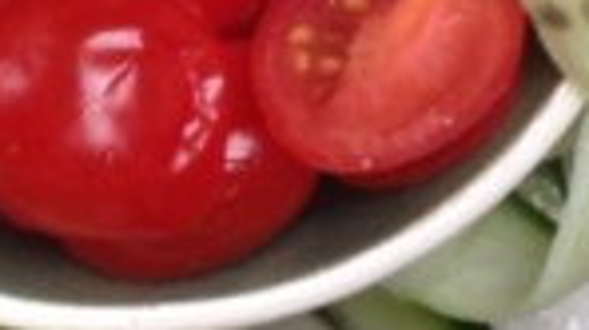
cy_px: -54
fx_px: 4183
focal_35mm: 268
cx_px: 199
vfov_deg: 4.5
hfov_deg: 8.1
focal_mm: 4.12
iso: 50
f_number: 2.4
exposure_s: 1/24
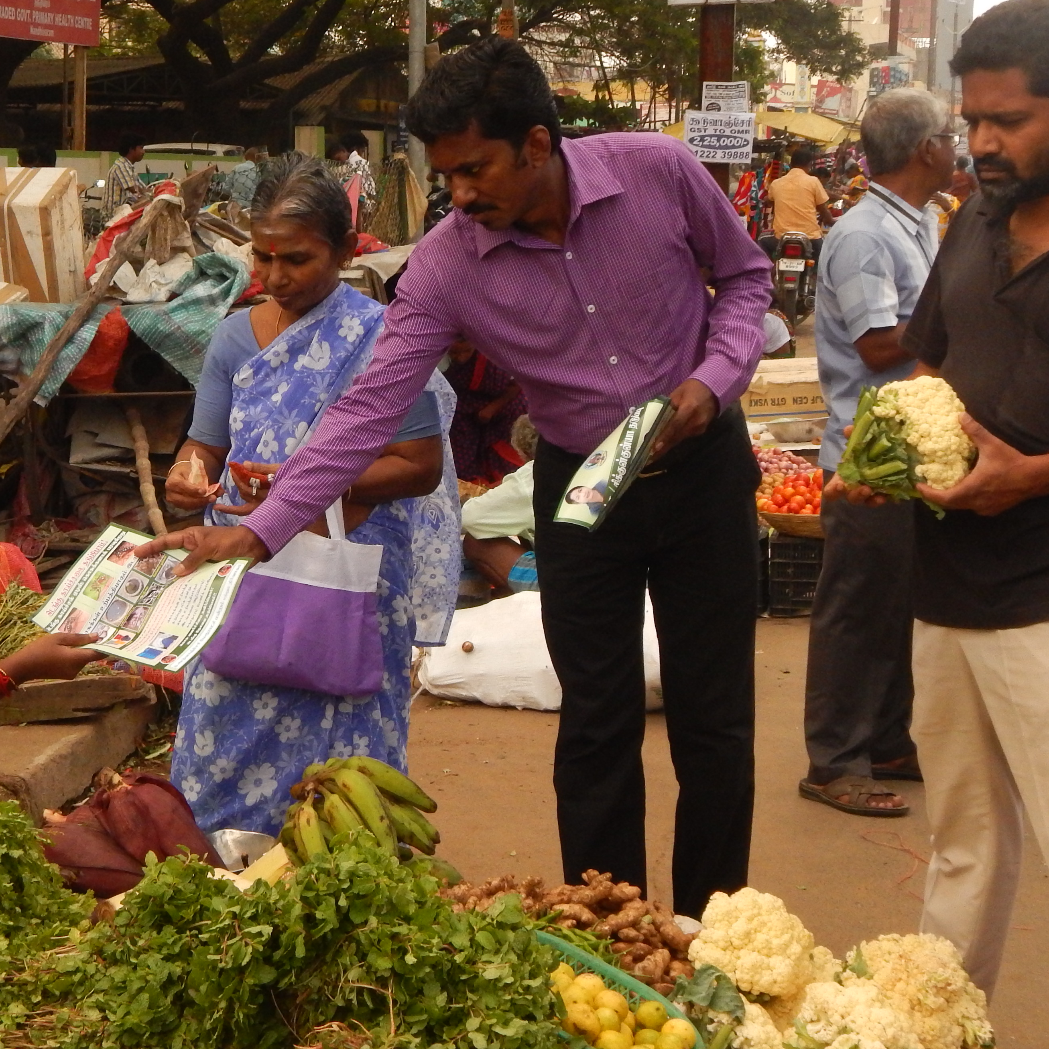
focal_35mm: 67
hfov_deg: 25.6
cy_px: 463
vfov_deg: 25.7
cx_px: 388
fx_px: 2297
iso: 400
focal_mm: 7.7
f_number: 3.6
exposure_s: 1/1500
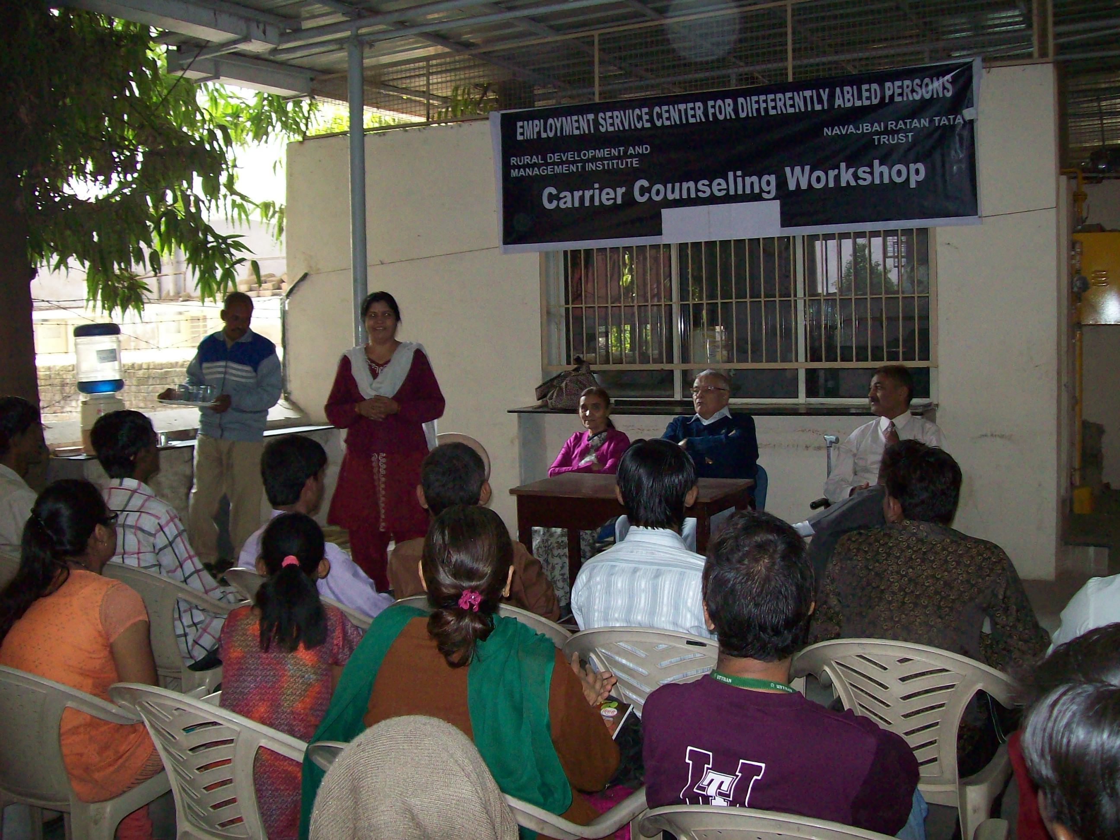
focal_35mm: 36
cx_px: 560
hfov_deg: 51.4
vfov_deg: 39.7
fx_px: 1165
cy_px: 420
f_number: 2.7
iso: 200
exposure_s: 1/64
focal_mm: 6
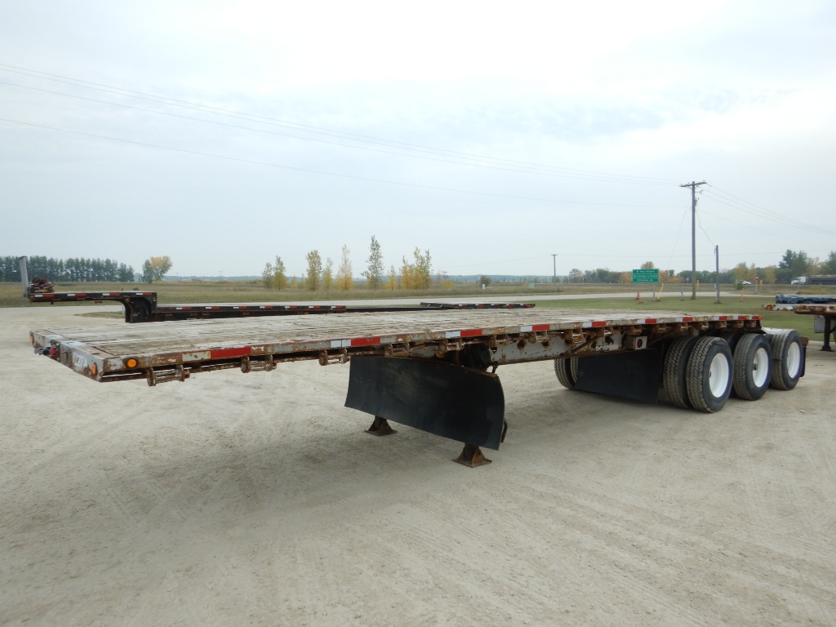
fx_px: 580
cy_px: 314
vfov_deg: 56.8
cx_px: 418
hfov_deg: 71.6
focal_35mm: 24
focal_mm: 4.3
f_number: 2.8
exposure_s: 1/1250
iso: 125
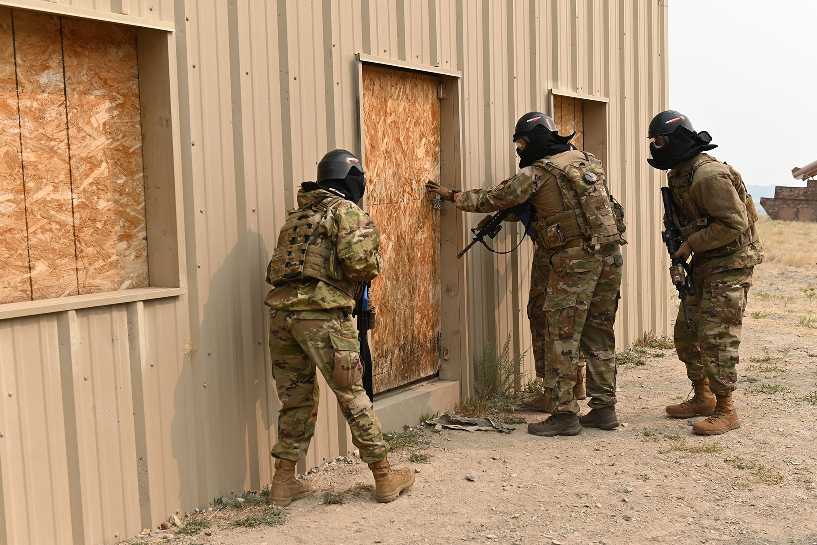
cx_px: 408
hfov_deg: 53.1
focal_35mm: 36
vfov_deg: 36.9
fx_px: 817
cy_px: 272
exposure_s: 1/1600
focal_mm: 36
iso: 500
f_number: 5
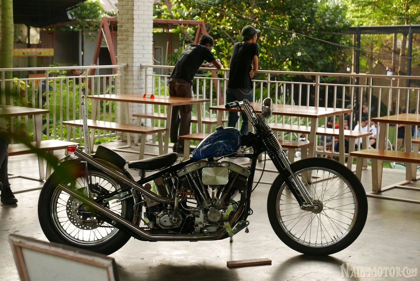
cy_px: 140
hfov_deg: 28.8
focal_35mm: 70
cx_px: 210
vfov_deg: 19.5
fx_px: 817
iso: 200
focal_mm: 31.5
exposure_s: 1/125
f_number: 3.5
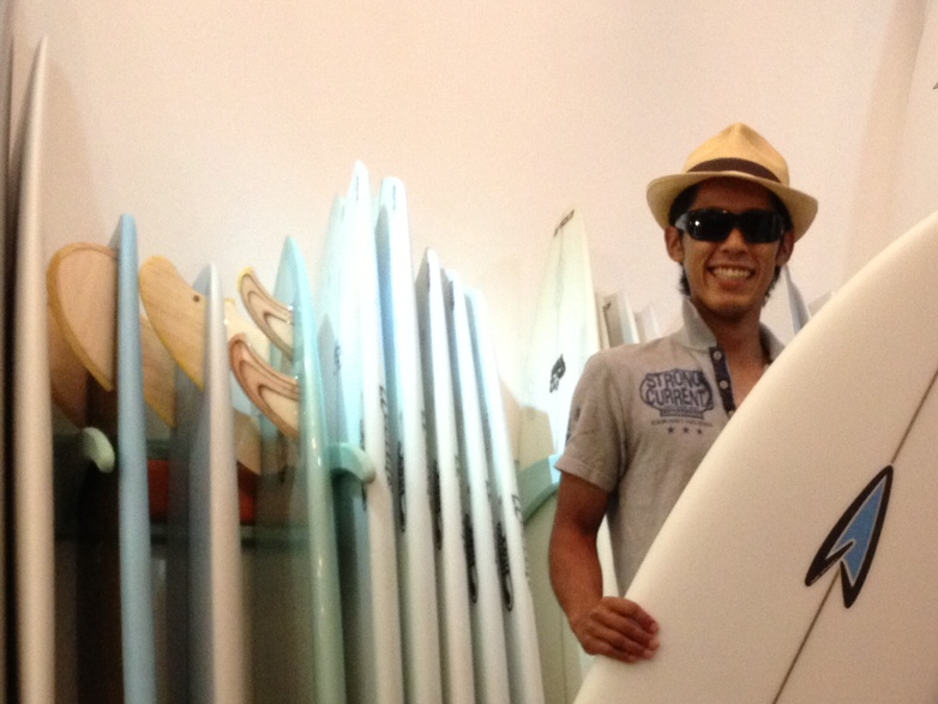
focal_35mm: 73
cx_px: 669
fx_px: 1979
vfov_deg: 19.7
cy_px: 684
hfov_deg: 26.4
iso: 250
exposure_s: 1/20
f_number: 2.4
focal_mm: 4.28
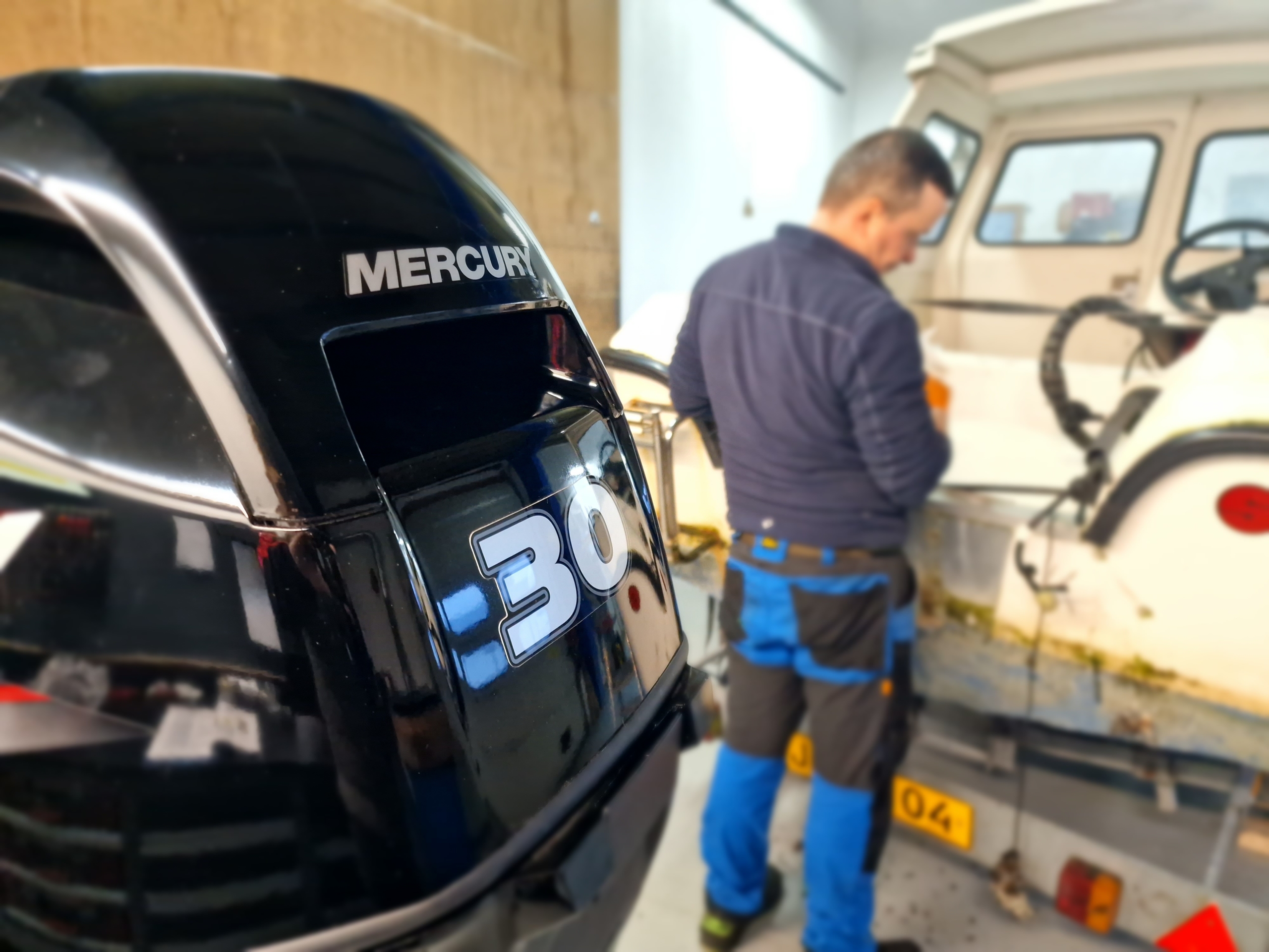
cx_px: 634
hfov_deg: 73.9
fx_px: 843
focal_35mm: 23
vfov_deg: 58.9
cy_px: 476
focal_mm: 6.4
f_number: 1.8
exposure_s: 1/33
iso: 320
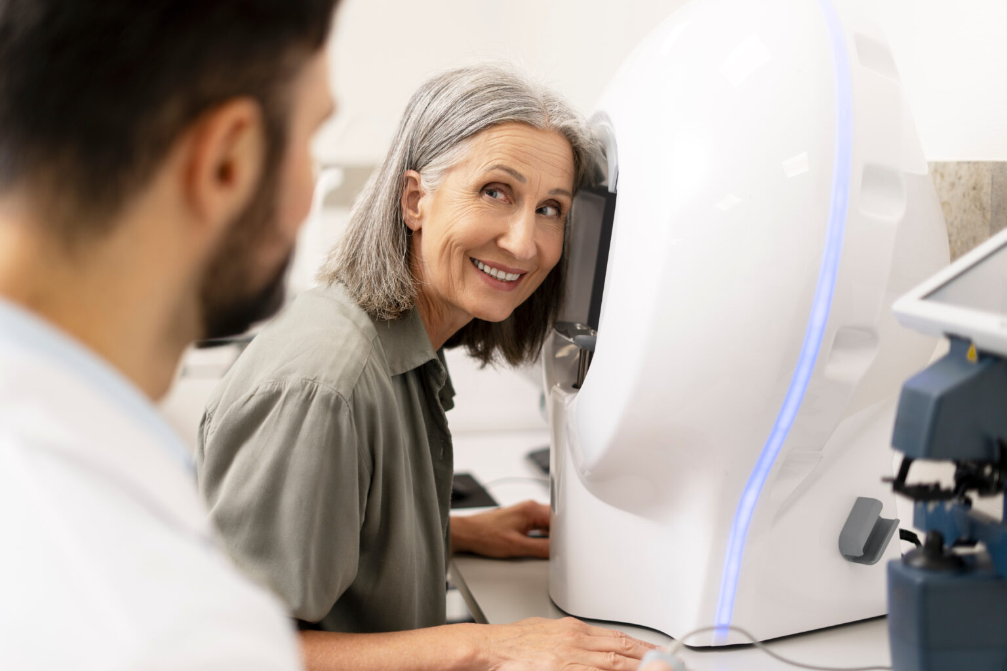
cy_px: 336
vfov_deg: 27.0
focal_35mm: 50
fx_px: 1399
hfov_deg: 39.6
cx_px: 504
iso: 100
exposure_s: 1/125
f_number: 2
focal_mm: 50
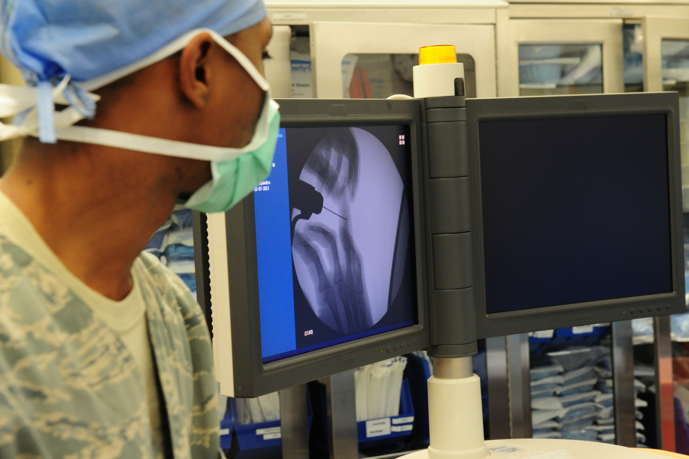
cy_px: 230
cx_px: 344
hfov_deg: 28.9
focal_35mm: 70
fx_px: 1339
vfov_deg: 19.4
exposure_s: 1/80
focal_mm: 70
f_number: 9
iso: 4000
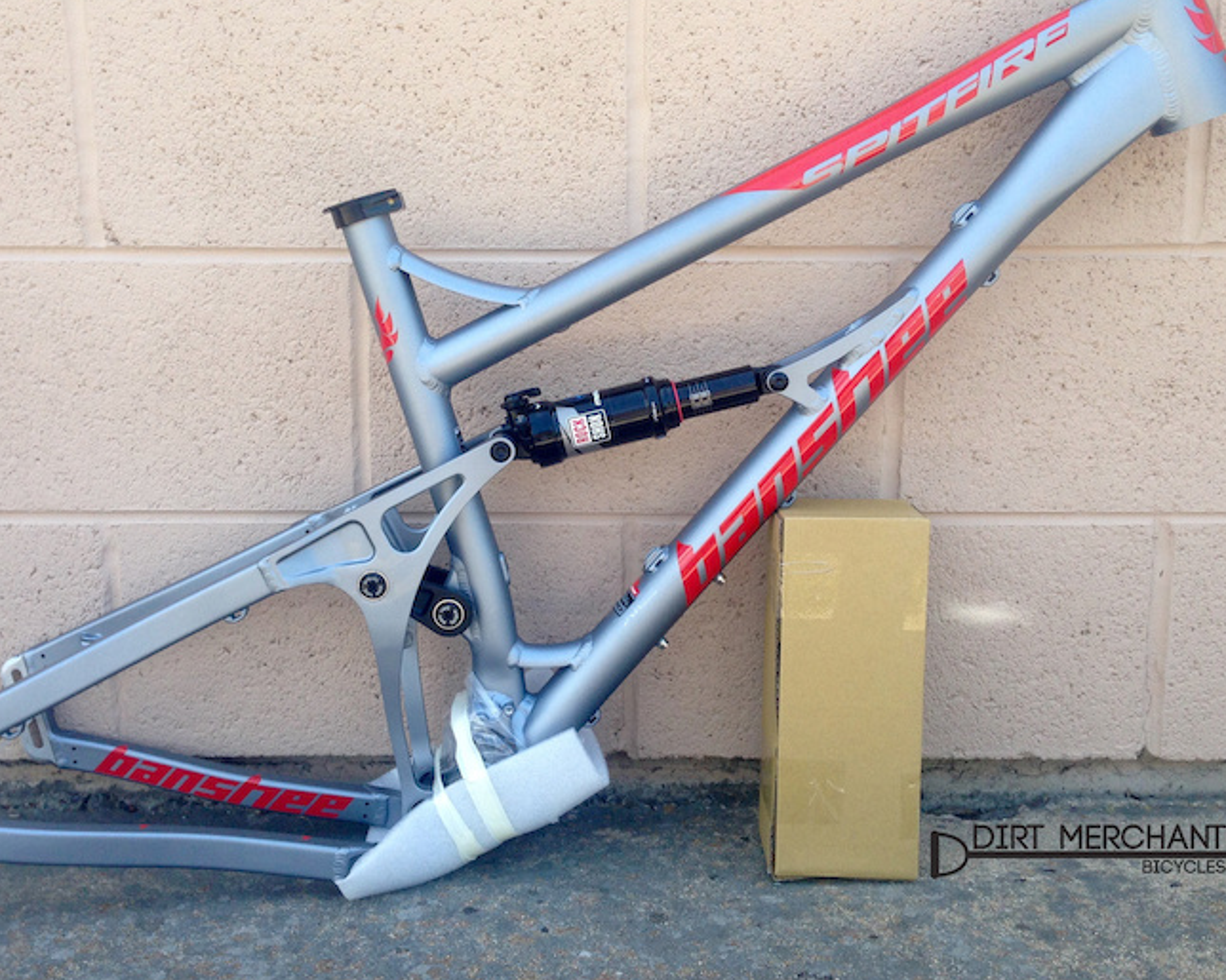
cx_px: 579
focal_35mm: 40
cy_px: 451
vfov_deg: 37.3
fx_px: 1451
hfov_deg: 45.8
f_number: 2.4
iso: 50
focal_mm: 4.12
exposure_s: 1/268
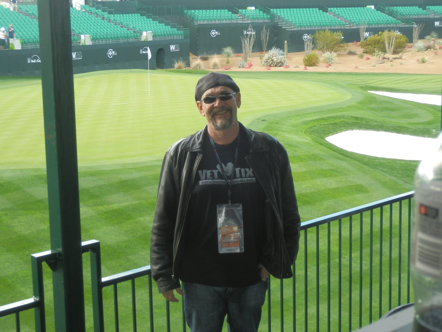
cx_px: 221
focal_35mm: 68
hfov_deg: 28.6
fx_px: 868
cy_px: 166
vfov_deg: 21.6
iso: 100
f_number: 4.7
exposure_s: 1/60
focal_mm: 12.1
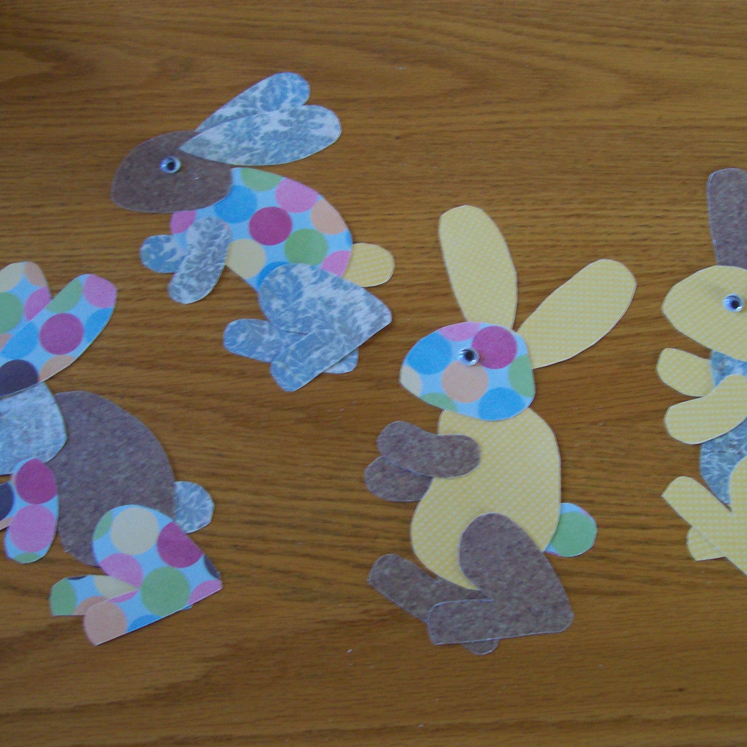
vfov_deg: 39.2
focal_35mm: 43
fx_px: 1050
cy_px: 370
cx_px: 405
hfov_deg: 39.1
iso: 160
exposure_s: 1/8
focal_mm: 6
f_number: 2.7
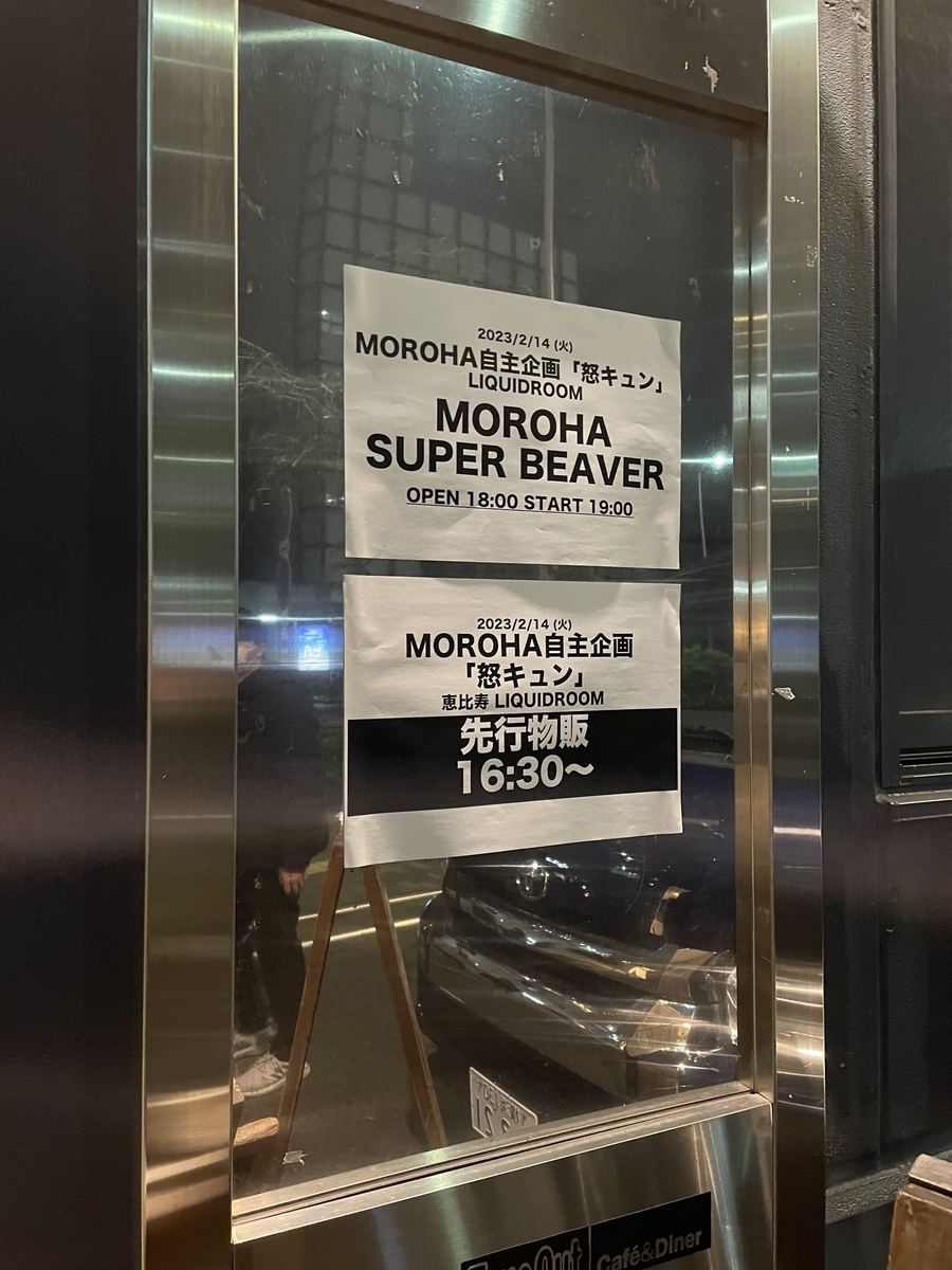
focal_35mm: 26
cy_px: 635
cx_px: 476
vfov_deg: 67.3
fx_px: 953
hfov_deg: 53.1
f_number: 1.6
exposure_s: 1/25
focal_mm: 4.2
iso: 640
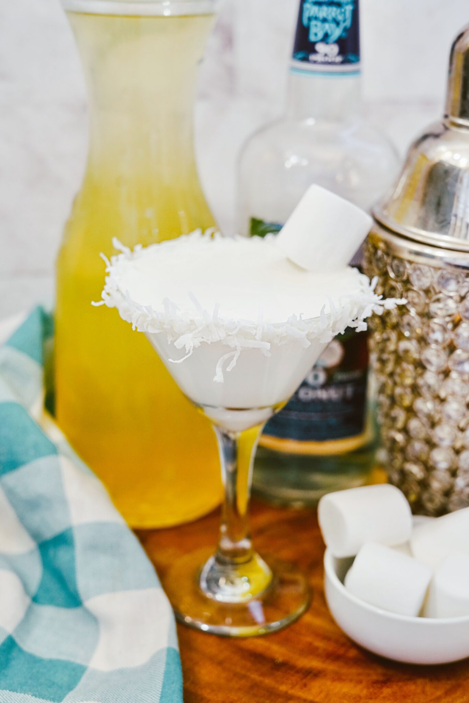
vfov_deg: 39.6
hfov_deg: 27.0
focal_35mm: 50
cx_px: 234
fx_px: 977
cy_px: 352
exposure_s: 1/60
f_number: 4
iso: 1600
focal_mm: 50
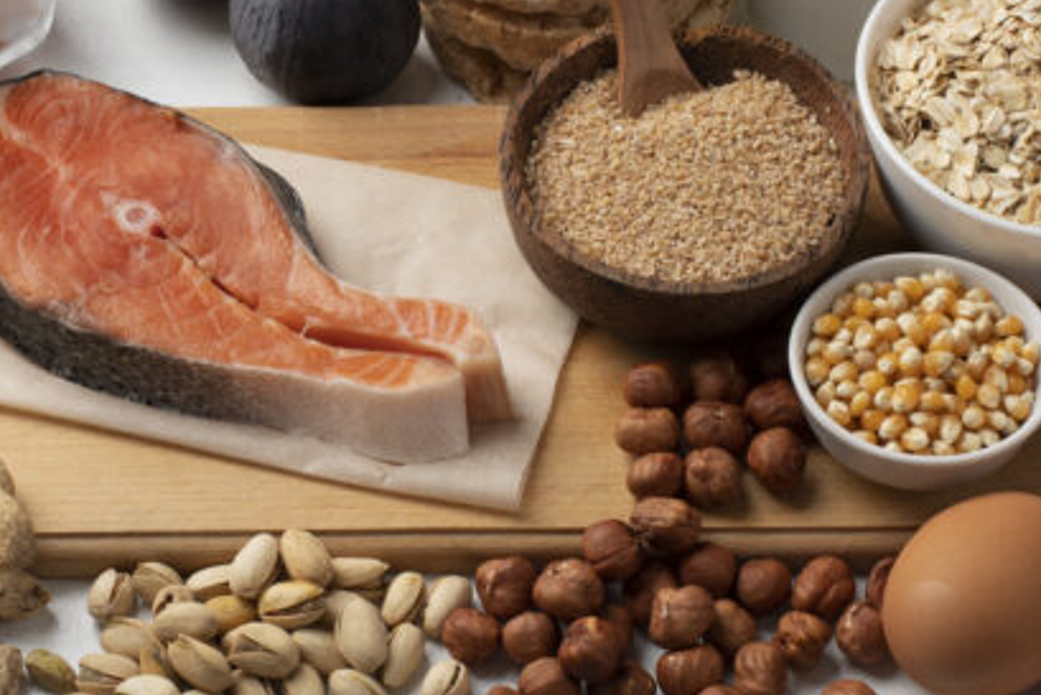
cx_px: 507
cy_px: 325
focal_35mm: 94
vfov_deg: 14.6
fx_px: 2719
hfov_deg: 21.7
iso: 100
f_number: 7.1
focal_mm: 50
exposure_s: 1/100
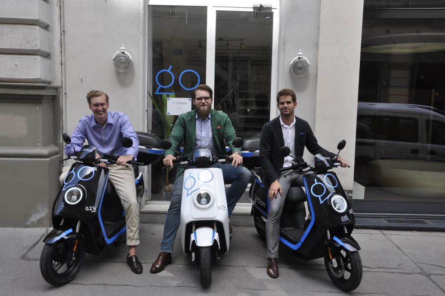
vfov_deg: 35.4
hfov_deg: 51.3
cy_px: 148
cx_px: 222
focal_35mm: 38
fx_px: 463
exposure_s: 1/160
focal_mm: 25
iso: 500
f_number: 13
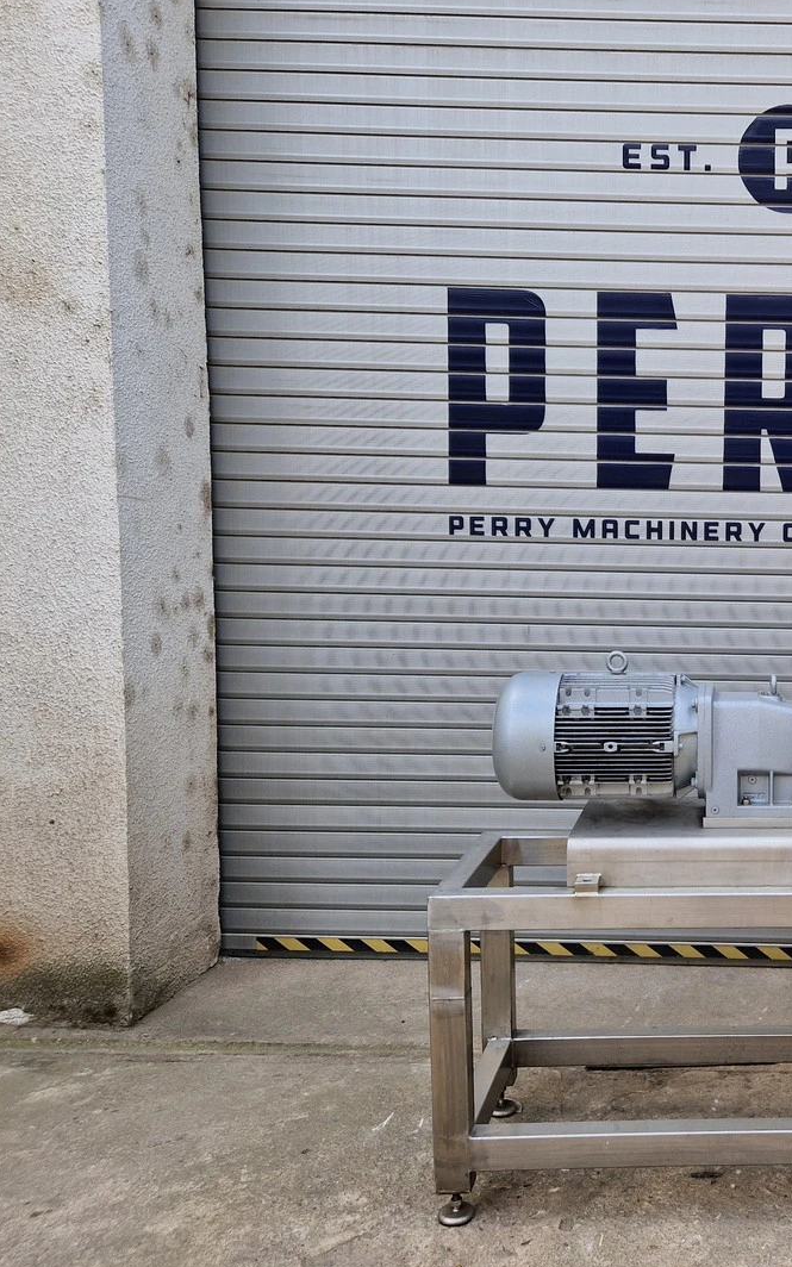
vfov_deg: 58.1
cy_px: 630
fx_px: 1140
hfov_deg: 35.0
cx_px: 777
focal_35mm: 33
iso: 50
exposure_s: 1/210
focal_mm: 5.4
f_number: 1.8
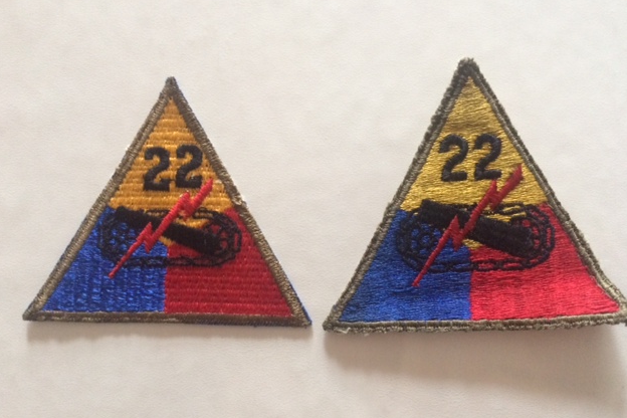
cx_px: 316
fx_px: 557
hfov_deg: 58.7
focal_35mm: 32
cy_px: 206
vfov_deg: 41.1
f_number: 2.2
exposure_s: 1/17
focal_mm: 4.12
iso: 320
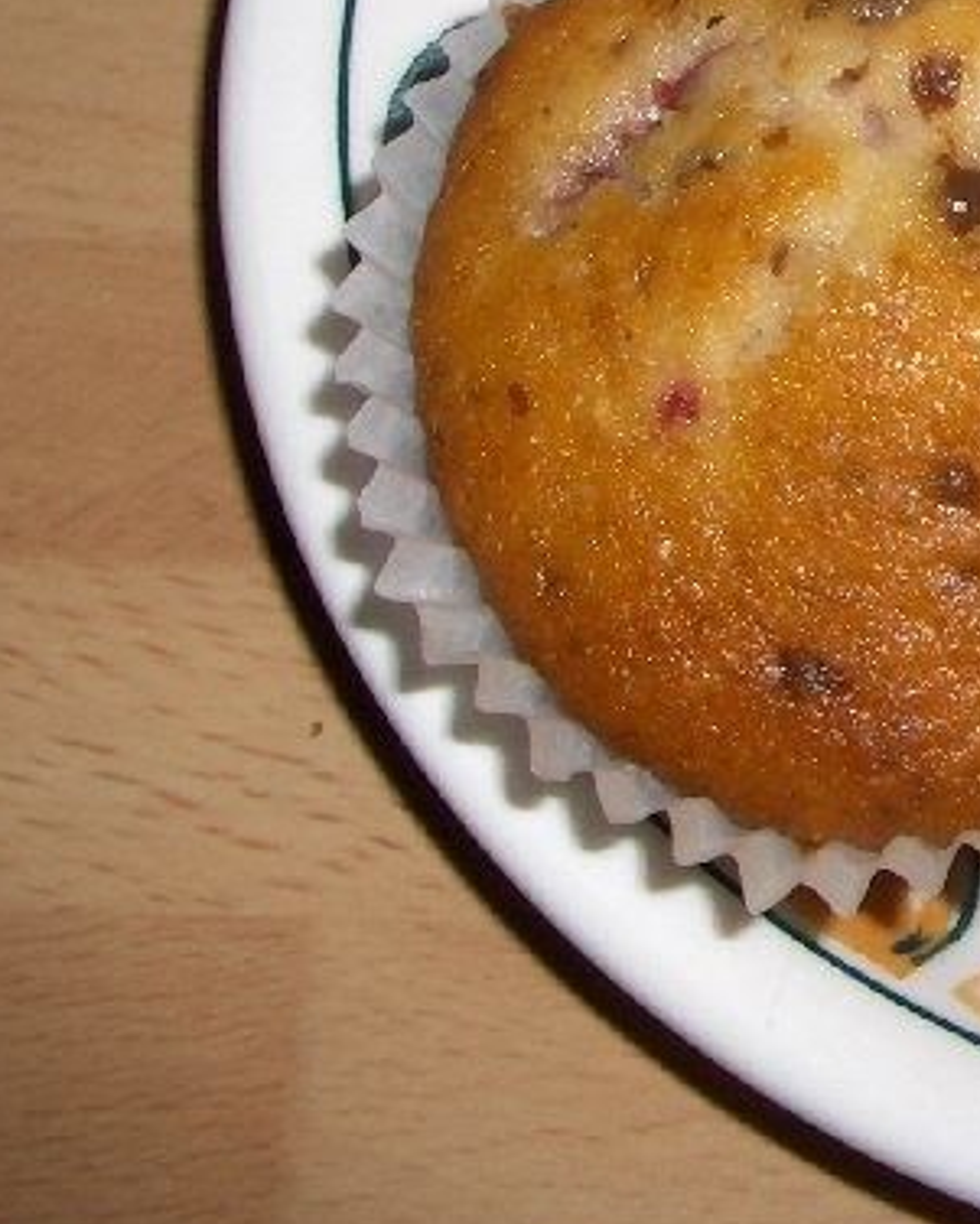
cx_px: 1520
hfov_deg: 15.2
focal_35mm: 93
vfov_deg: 20.1
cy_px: 68
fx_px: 3370
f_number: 4.3
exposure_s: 1/60
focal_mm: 5.8
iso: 100
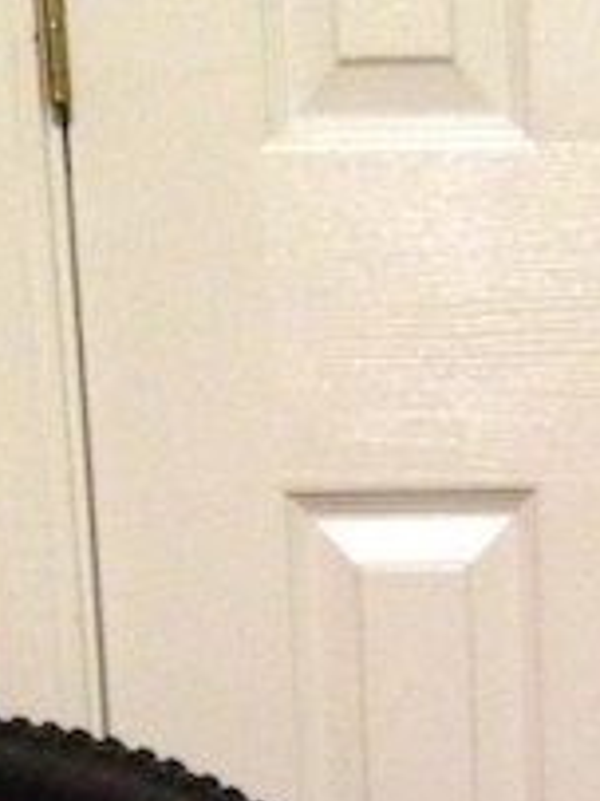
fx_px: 3008
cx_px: 592
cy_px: 1322
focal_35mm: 130
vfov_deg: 13.9
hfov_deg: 11.3
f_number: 2.4
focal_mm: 4.12
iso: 640
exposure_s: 1/15
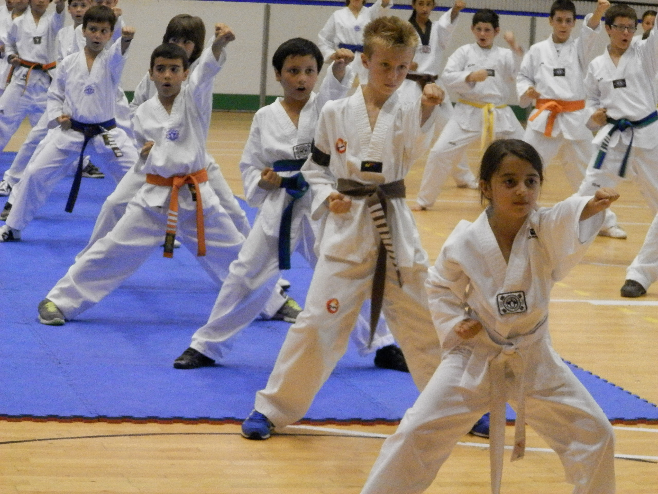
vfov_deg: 11.2
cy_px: 247
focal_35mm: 132
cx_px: 329
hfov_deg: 14.9
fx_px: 2509
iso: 1000
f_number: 4.7
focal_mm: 23.6
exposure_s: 1/80
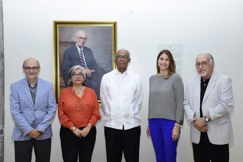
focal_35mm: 48
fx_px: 324
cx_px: 122
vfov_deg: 28.1
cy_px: 81
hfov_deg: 41.1
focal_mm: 32
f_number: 9
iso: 2000
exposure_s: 1/160
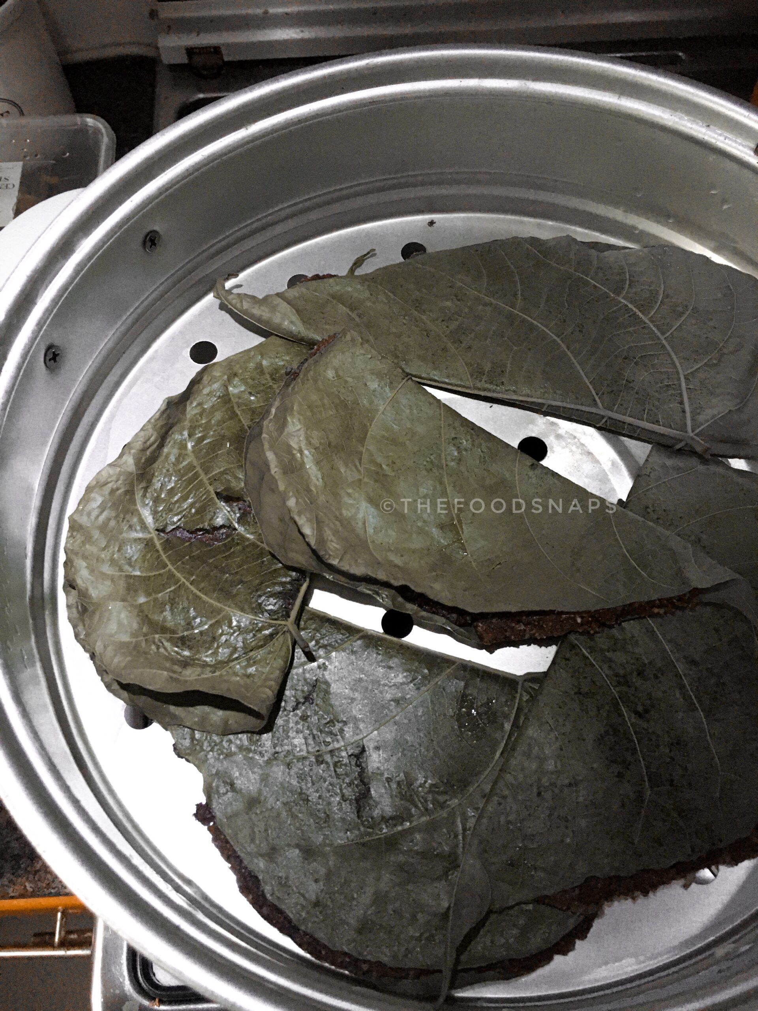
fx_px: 847
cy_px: 506
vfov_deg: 61.7
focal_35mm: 29
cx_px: 379
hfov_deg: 48.2
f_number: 2.2
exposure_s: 1/17
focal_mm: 4.15
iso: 200
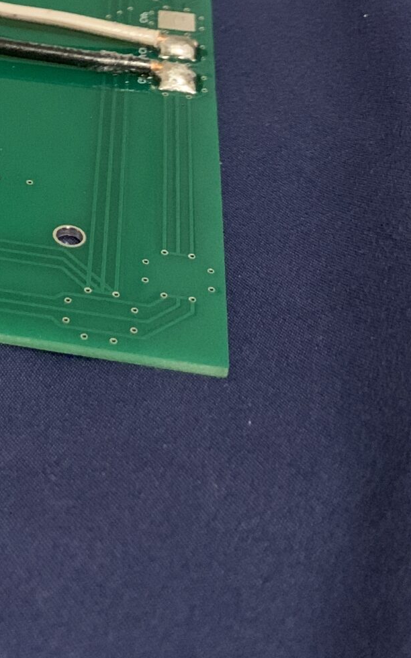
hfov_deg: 16.4
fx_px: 1291
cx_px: -216
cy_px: -101
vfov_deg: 26.0
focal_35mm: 72
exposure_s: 1/27
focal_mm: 4.25
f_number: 1.8
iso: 800
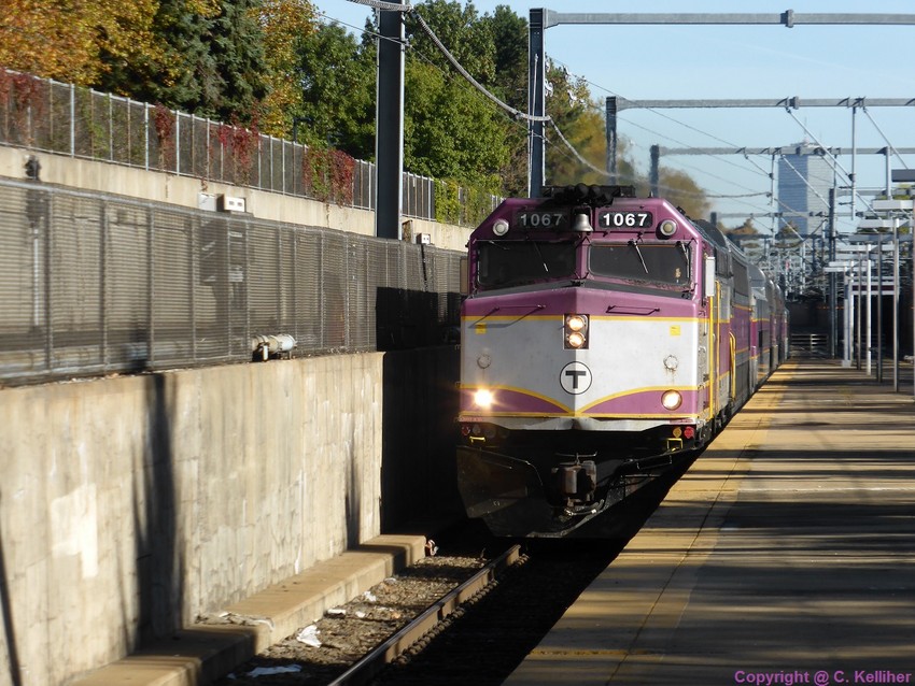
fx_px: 4072
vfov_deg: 9.6
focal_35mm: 154
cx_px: 458
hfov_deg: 12.8
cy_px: 343
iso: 100
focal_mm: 27.6
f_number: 5.4
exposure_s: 1/400
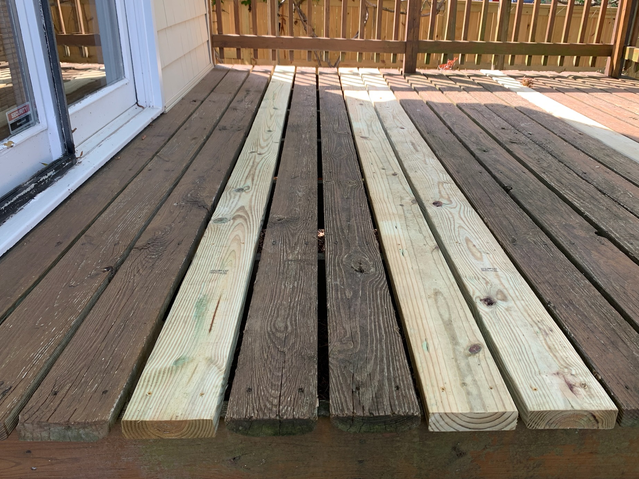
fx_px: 535
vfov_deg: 48.1
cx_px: 328
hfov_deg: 61.7
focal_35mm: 29
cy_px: 214
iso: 25
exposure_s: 1/122
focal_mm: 4.25
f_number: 1.8
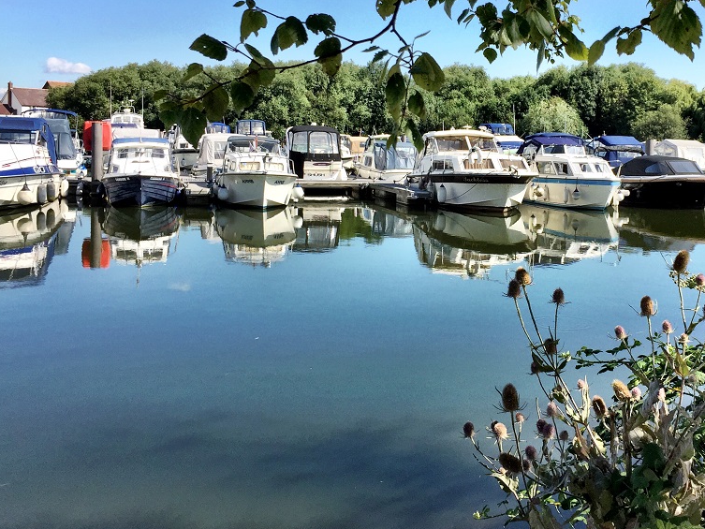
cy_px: 175
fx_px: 896
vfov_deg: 32.6
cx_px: 482
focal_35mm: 44
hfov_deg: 42.2
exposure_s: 1/1799
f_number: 2.2
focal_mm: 4.15
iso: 32
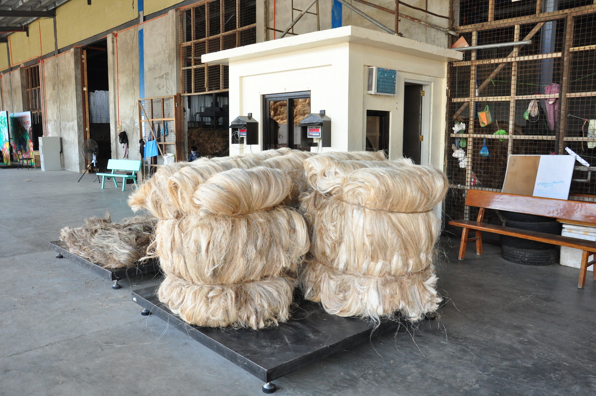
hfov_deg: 59.5
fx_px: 521
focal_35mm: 32
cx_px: 298
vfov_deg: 41.6
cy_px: 198
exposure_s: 1/200
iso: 1000
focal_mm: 21
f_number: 5.6
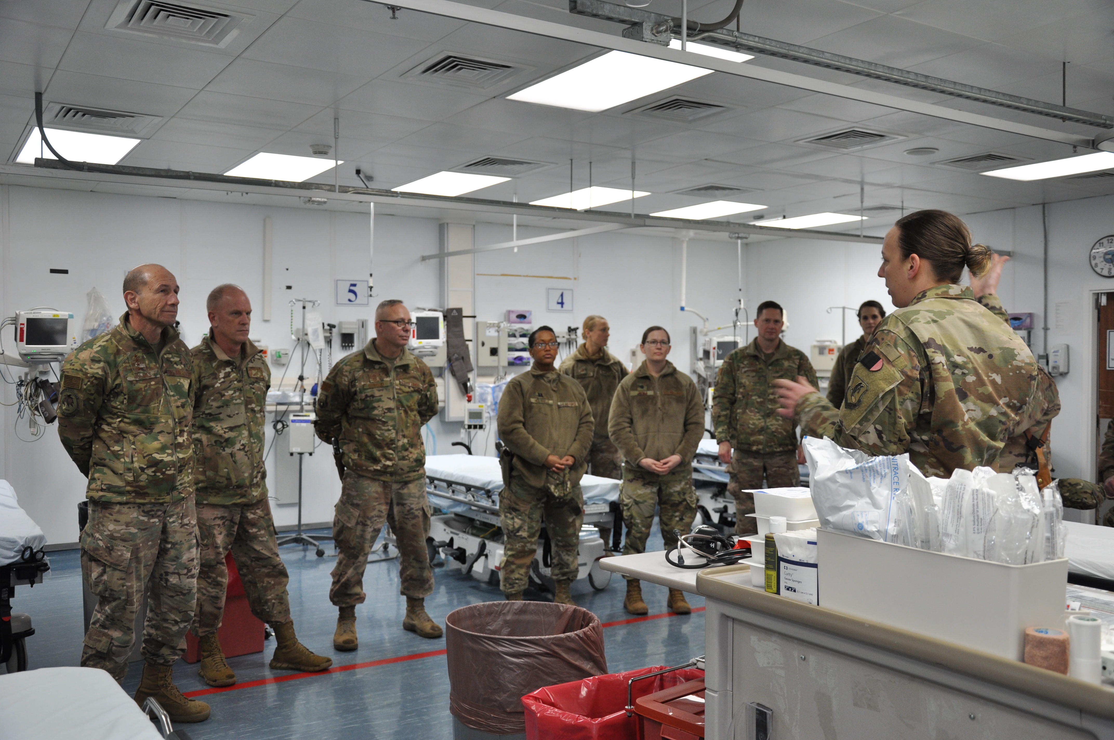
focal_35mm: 33
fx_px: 1020
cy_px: 370
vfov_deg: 39.9
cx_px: 557
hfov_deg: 57.3
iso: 400
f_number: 4
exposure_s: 1/60
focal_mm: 22
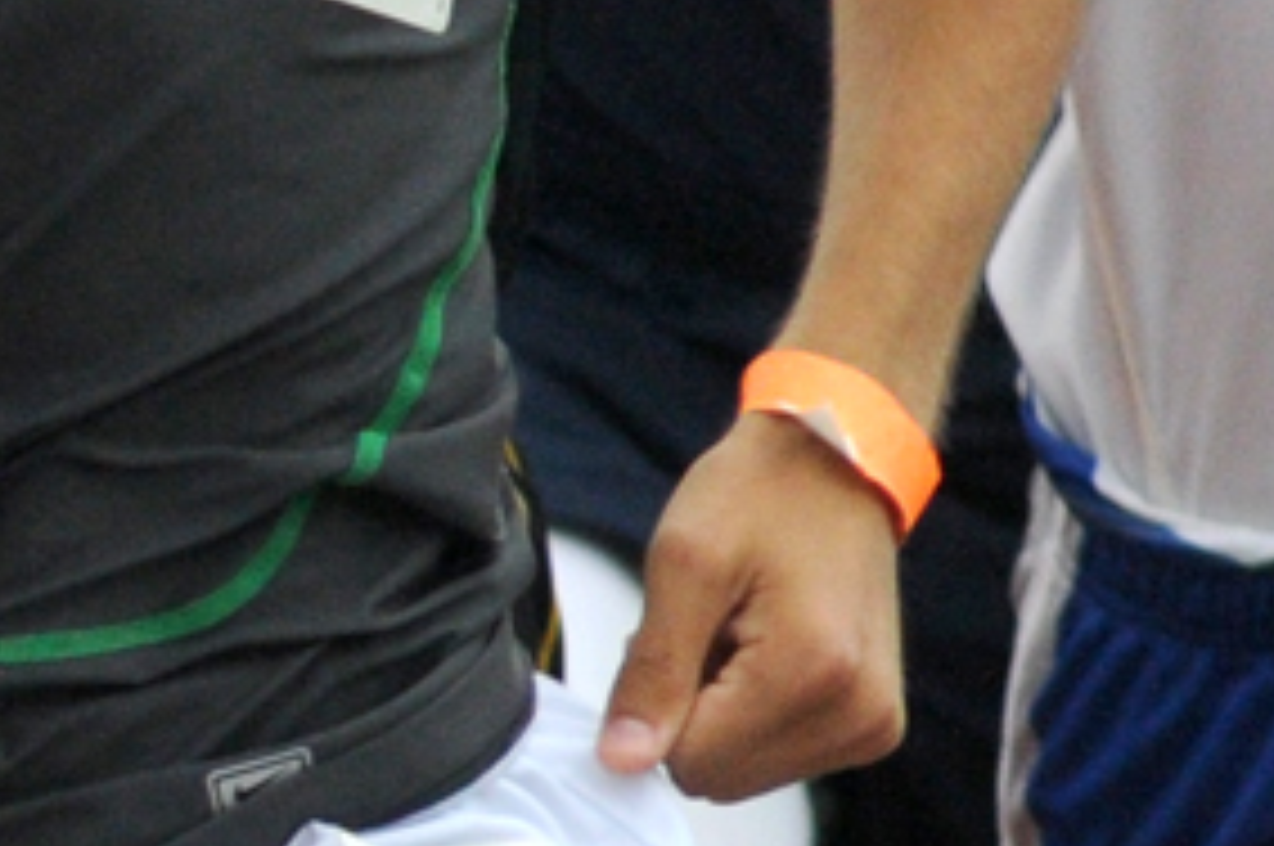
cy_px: -558
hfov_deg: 0.7
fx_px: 101200
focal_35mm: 2863
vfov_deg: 0.5
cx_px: -1373
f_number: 5.6
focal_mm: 300
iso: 640
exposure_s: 1/1000
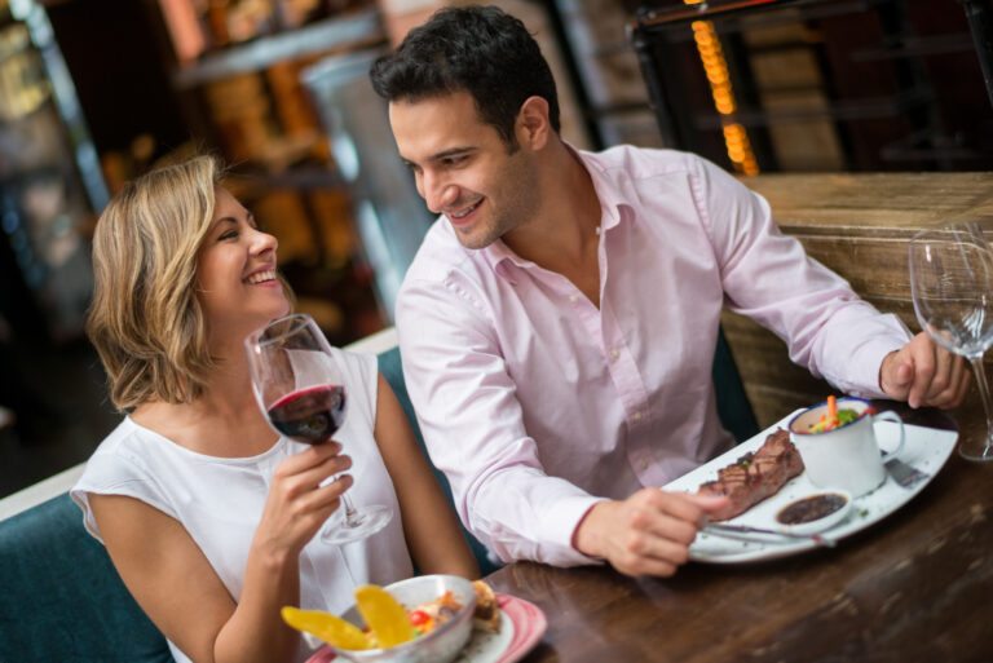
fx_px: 1601
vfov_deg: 23.4
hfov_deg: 34.5
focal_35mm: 58
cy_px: 332
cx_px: 496
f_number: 1.4
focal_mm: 58
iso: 800
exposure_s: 1/160
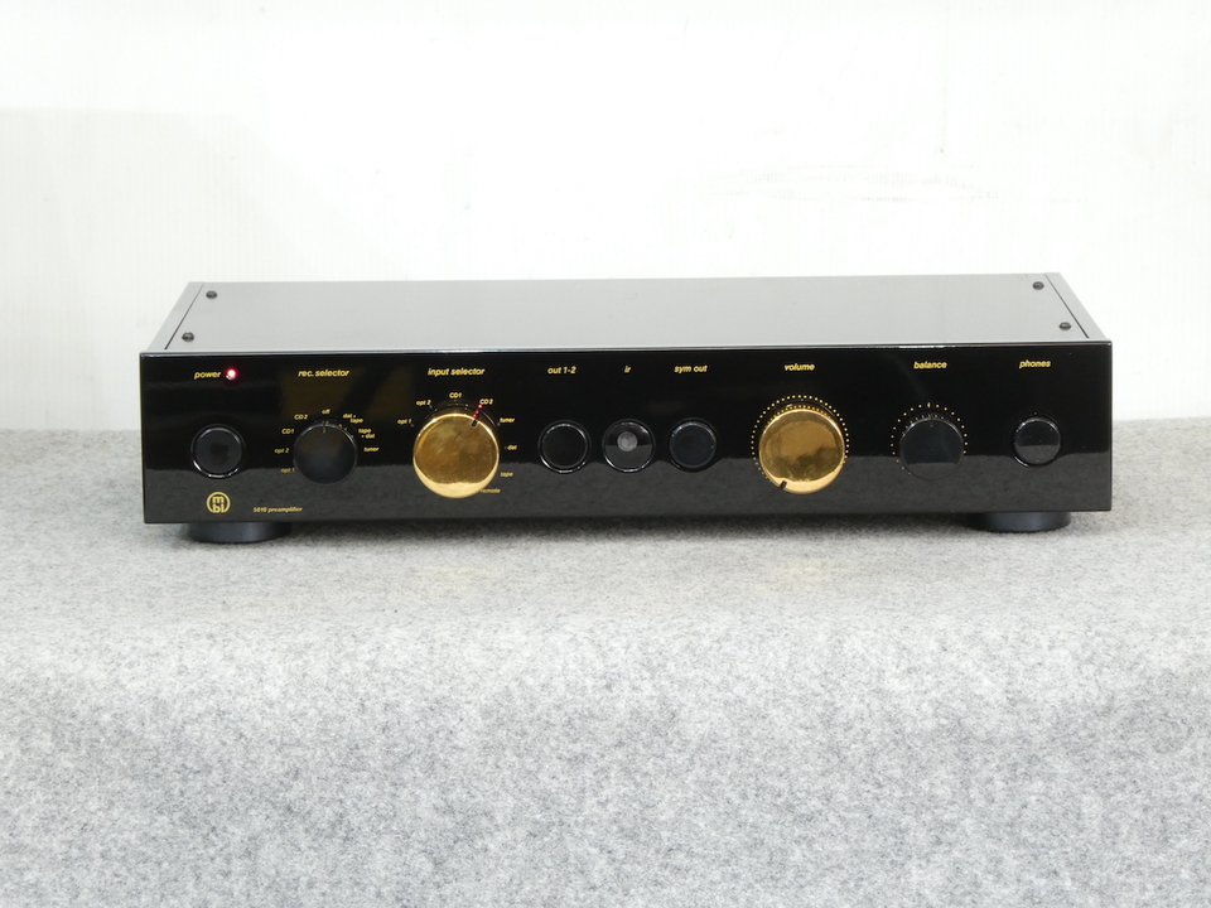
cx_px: 606
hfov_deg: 14.6
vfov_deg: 11.0
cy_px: 454
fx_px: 4723
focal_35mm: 135
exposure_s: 1/8
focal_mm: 24.2
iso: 200
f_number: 5.3
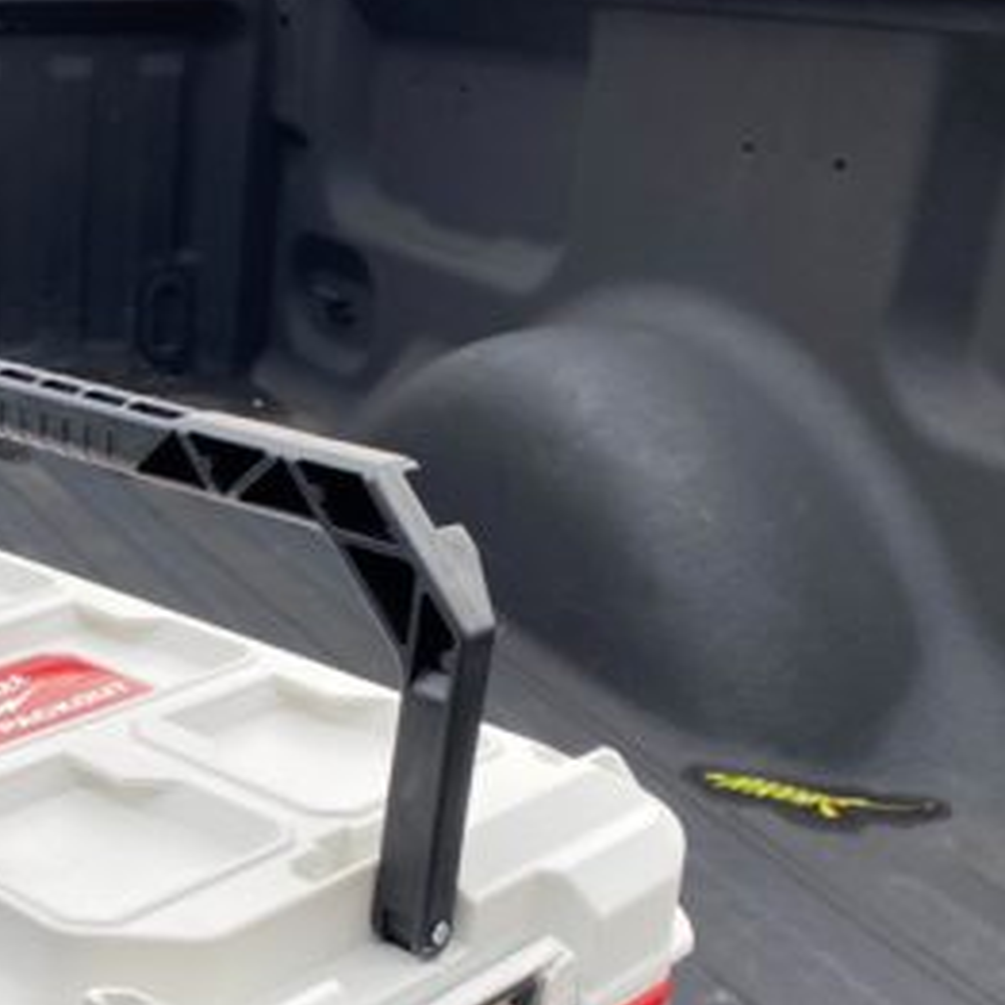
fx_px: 1807
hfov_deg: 28.7
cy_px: 717
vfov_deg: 30.7
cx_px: -56
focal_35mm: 55
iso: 32
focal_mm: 4.25
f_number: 1.8
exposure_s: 1/877
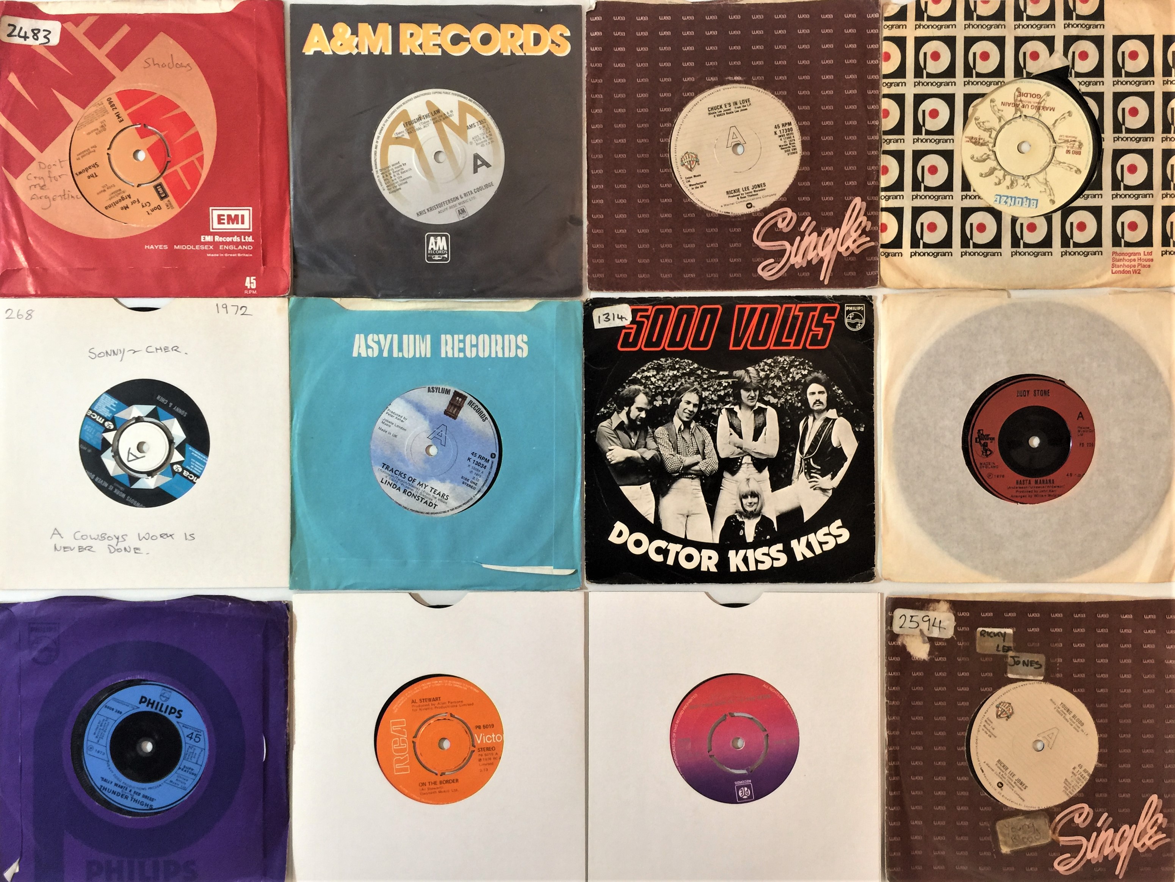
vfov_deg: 48.3
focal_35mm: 29
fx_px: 985
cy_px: 441
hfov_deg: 61.6
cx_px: 588
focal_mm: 4.15
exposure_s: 1/17
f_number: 2.2
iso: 50
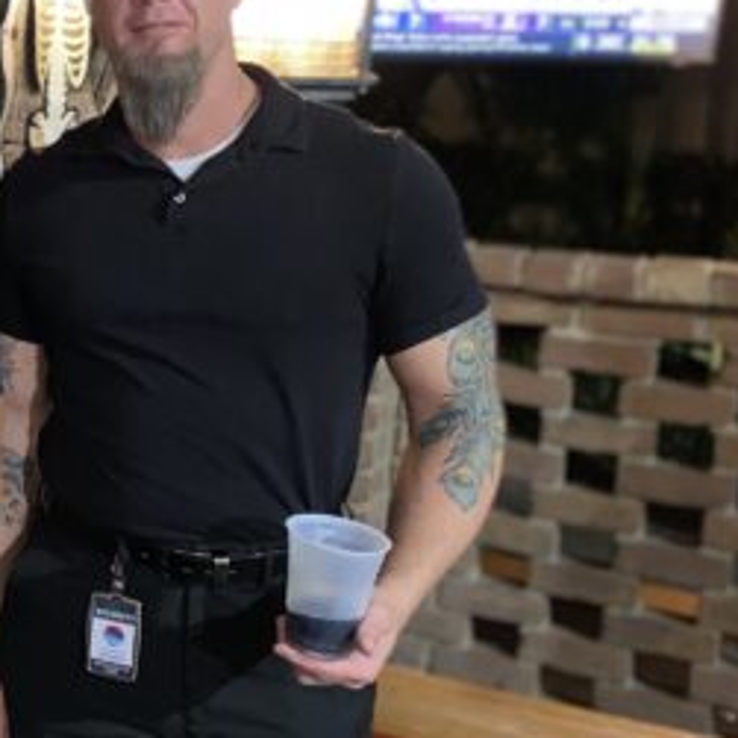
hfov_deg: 23.5
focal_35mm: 64
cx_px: -244
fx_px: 1544
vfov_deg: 26.7
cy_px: 240
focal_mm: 4.25
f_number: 1.8
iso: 125
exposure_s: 1/11
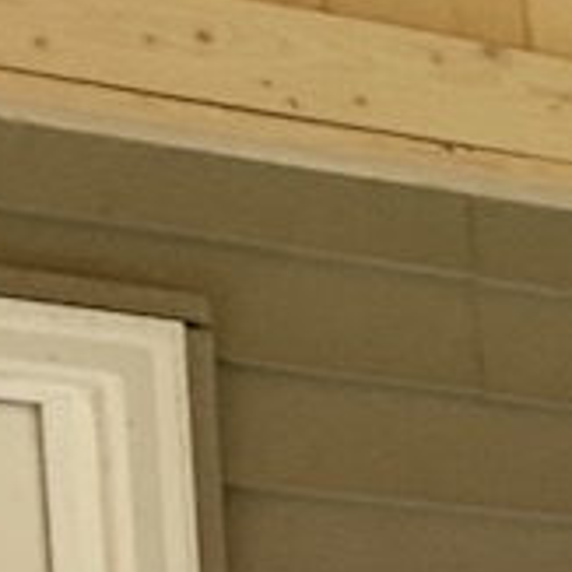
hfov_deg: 5.9
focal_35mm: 225
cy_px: 1597
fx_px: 4206
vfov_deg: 7.1
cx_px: 2646
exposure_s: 1/256
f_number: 1.8
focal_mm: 4.25
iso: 25
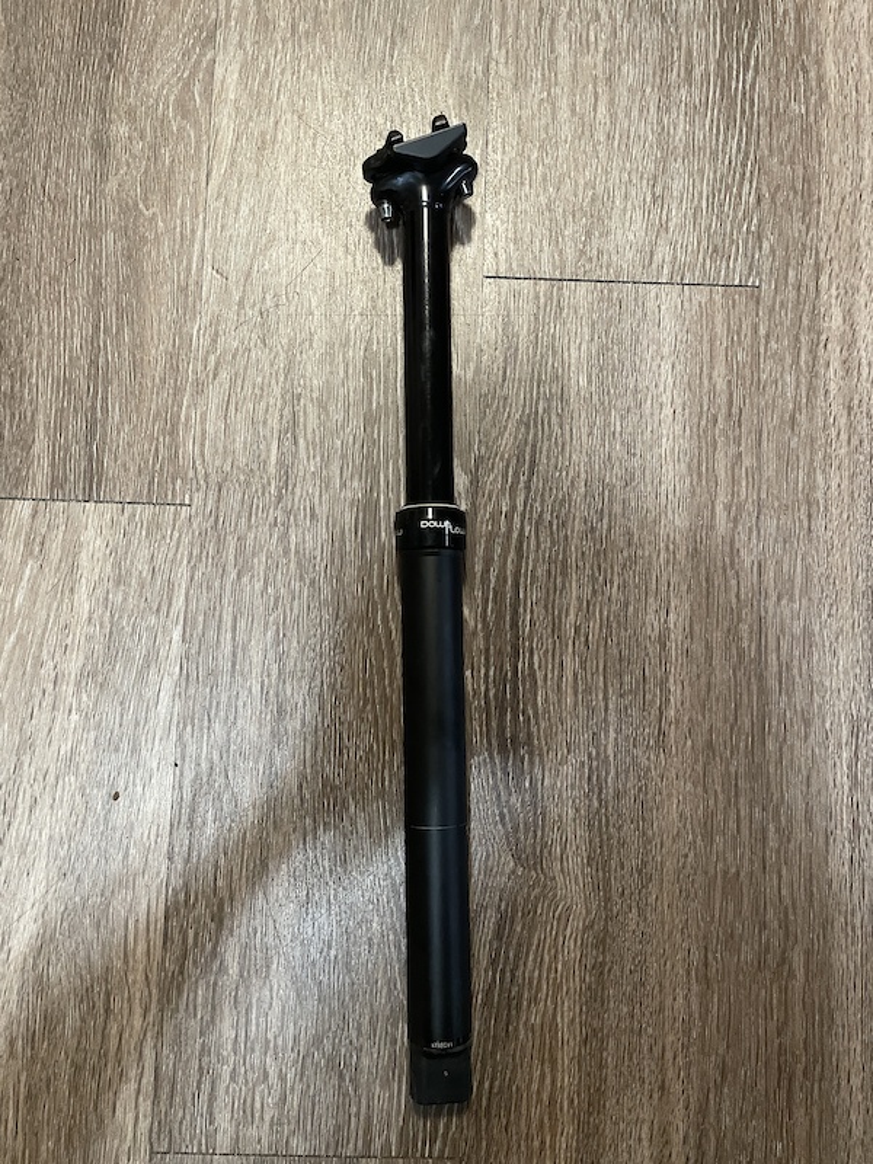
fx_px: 874
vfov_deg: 67.3
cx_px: 436
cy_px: 582
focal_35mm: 26
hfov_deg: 53.1
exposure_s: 1/40
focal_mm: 4.2
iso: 500
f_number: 1.6
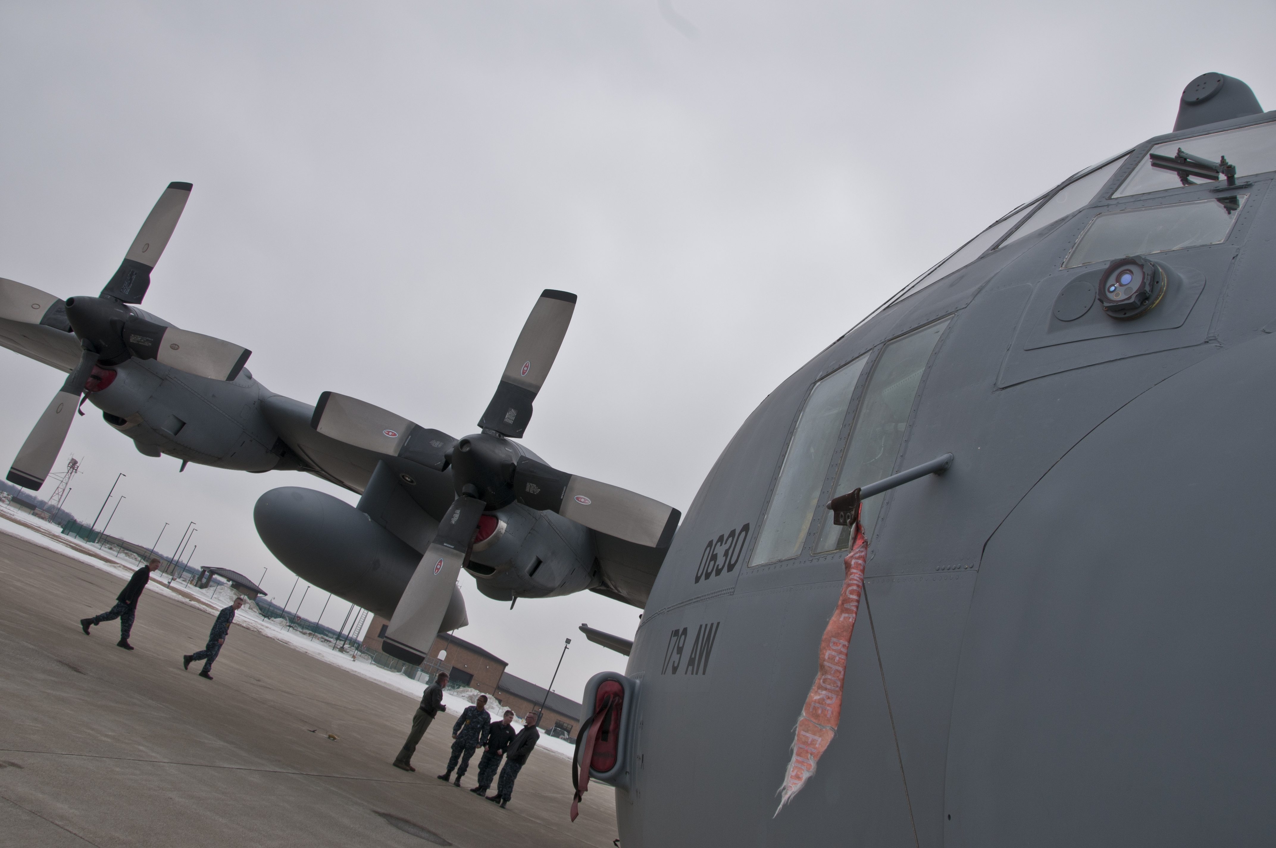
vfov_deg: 47.8
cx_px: 638
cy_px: 424
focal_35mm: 27
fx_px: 956
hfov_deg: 67.4
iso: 200
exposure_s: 1/500
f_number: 11
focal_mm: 18
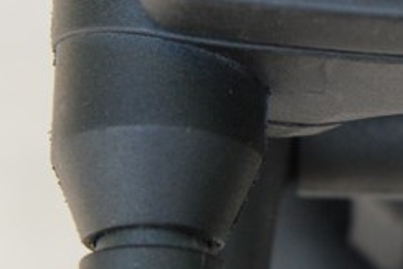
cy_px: 1
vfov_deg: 3.9
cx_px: 530
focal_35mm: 352
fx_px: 3943
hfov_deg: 5.8
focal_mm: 56
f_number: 5.6
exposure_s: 1/60
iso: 400
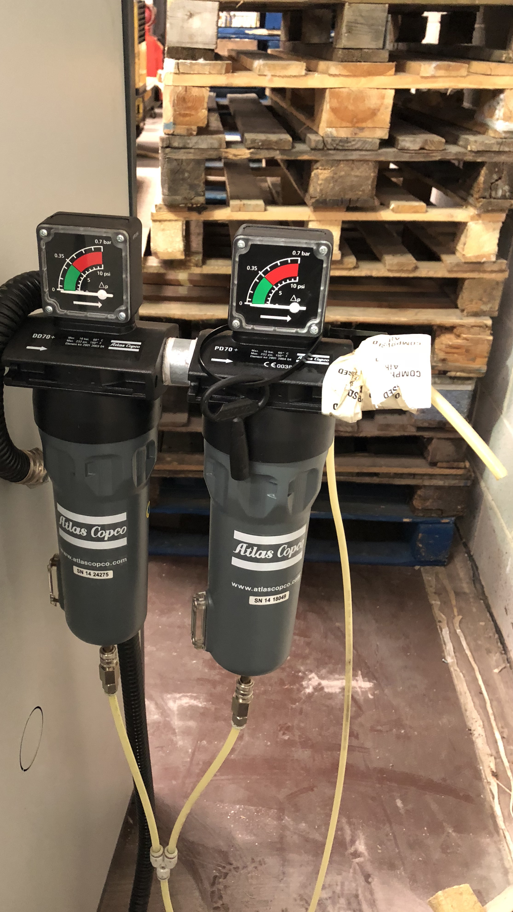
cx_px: 190
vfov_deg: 62.6
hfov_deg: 37.5
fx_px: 750
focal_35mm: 31
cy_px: 463
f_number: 1.8
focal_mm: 4
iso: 100
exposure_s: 1/6
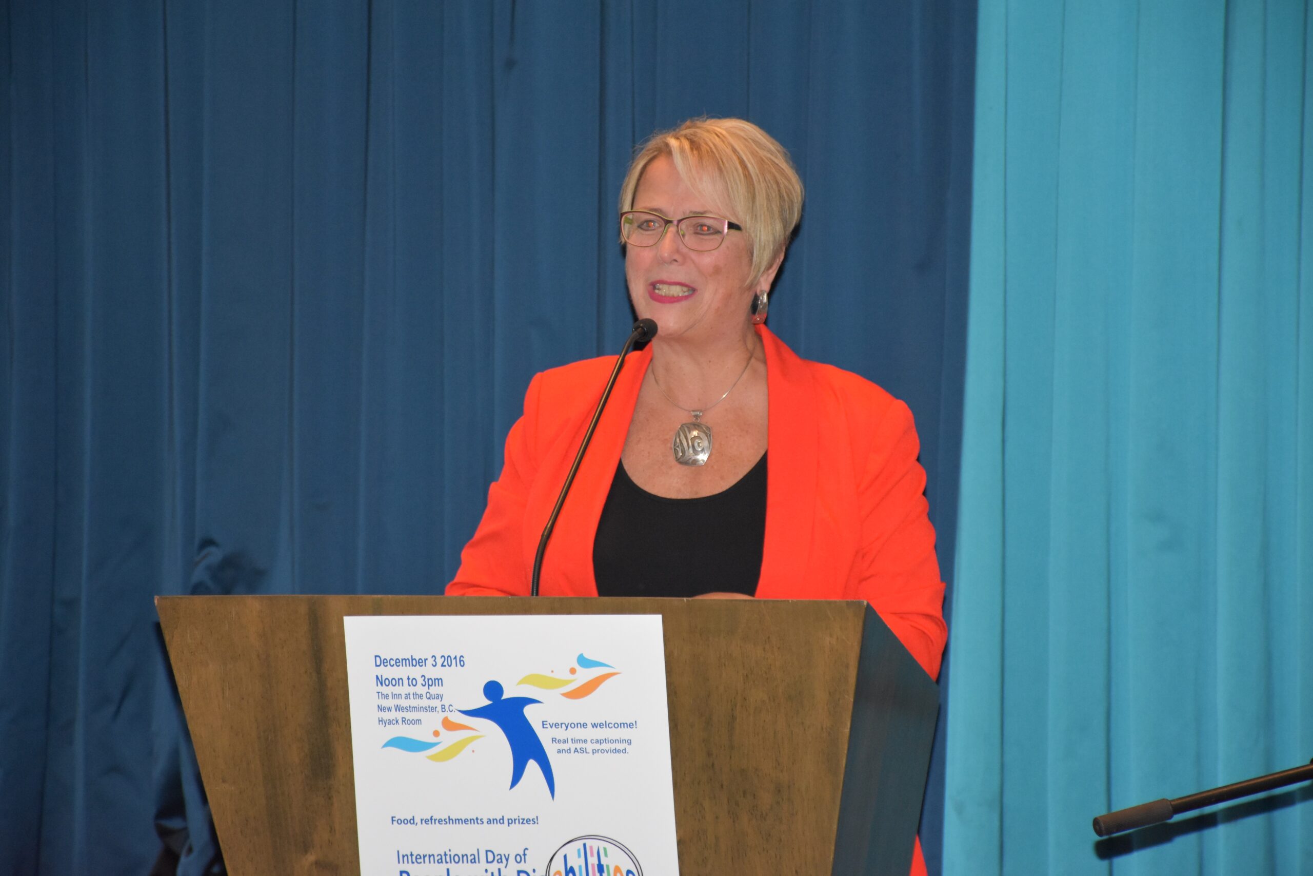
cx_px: 656
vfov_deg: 8.2
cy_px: 438
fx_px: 6127
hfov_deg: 12.2
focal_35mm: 168
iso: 2500
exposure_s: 1/60
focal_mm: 112
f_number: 6.3
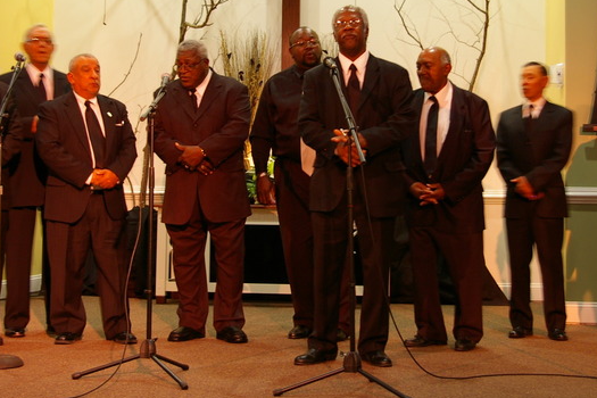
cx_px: 318
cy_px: 125
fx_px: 1061
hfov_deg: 31.4
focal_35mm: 64
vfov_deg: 21.1
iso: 400
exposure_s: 1/6
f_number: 4
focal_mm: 28
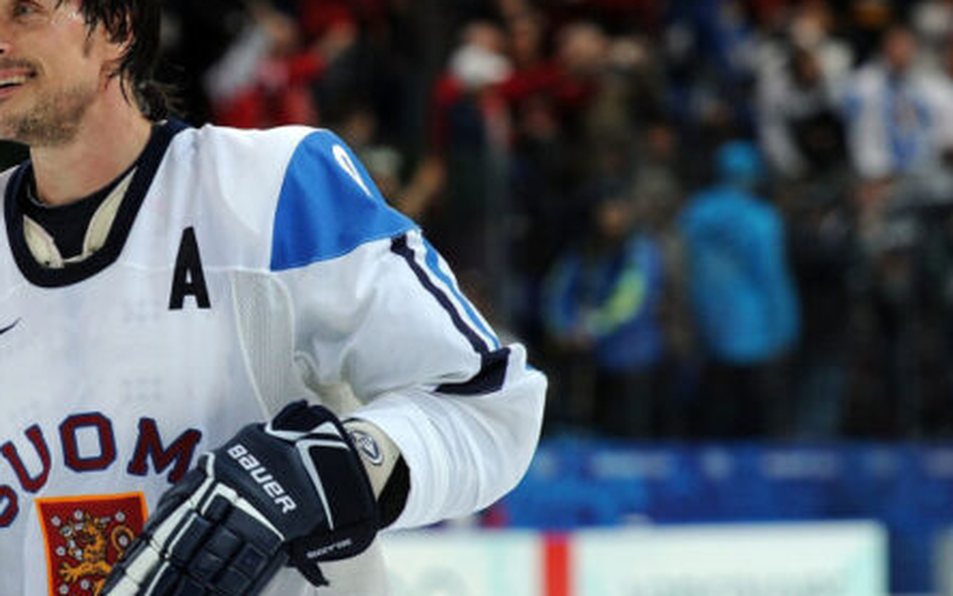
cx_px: 236
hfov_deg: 7.7
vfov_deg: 4.8
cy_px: 418
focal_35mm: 273
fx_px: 7094
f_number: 4
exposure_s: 1/1000
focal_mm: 155
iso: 1600
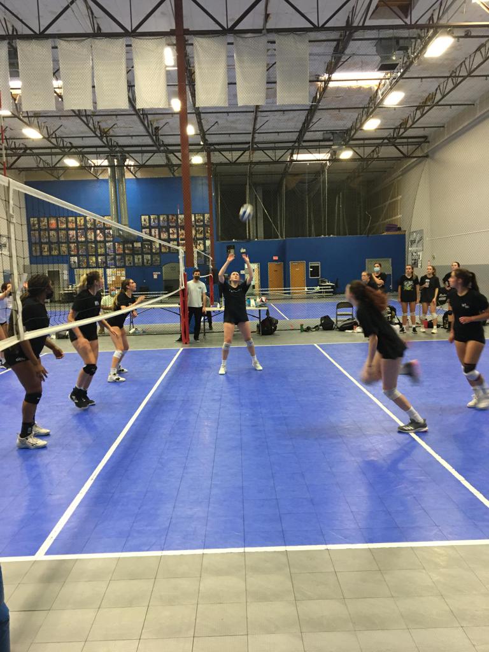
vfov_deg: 61.7
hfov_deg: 48.2
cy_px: 326
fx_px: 546
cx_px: 244
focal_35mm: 29
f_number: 2.2
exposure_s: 1/30
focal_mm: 4.15
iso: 125
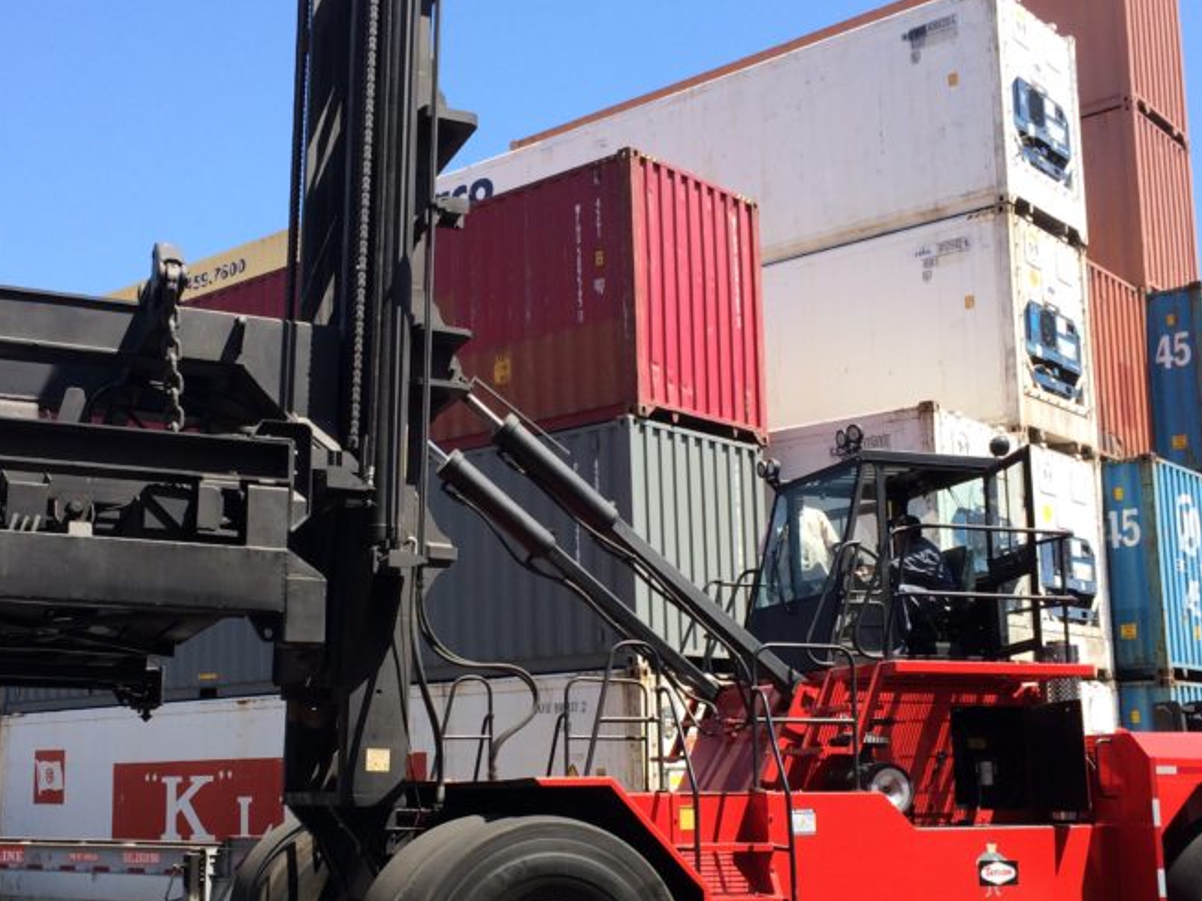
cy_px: 552
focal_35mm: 47
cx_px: 524
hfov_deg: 40.4
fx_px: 1631
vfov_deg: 30.8
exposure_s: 1/977
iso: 32
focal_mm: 4.12
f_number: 2.2
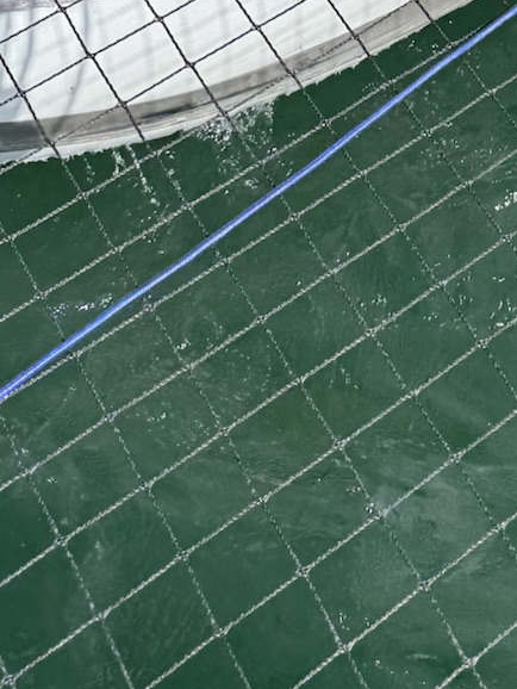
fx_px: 1691
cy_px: -327
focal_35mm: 85
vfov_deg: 20.0
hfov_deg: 16.5
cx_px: 648
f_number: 1.78
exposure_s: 1/6711
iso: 80
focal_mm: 6.76
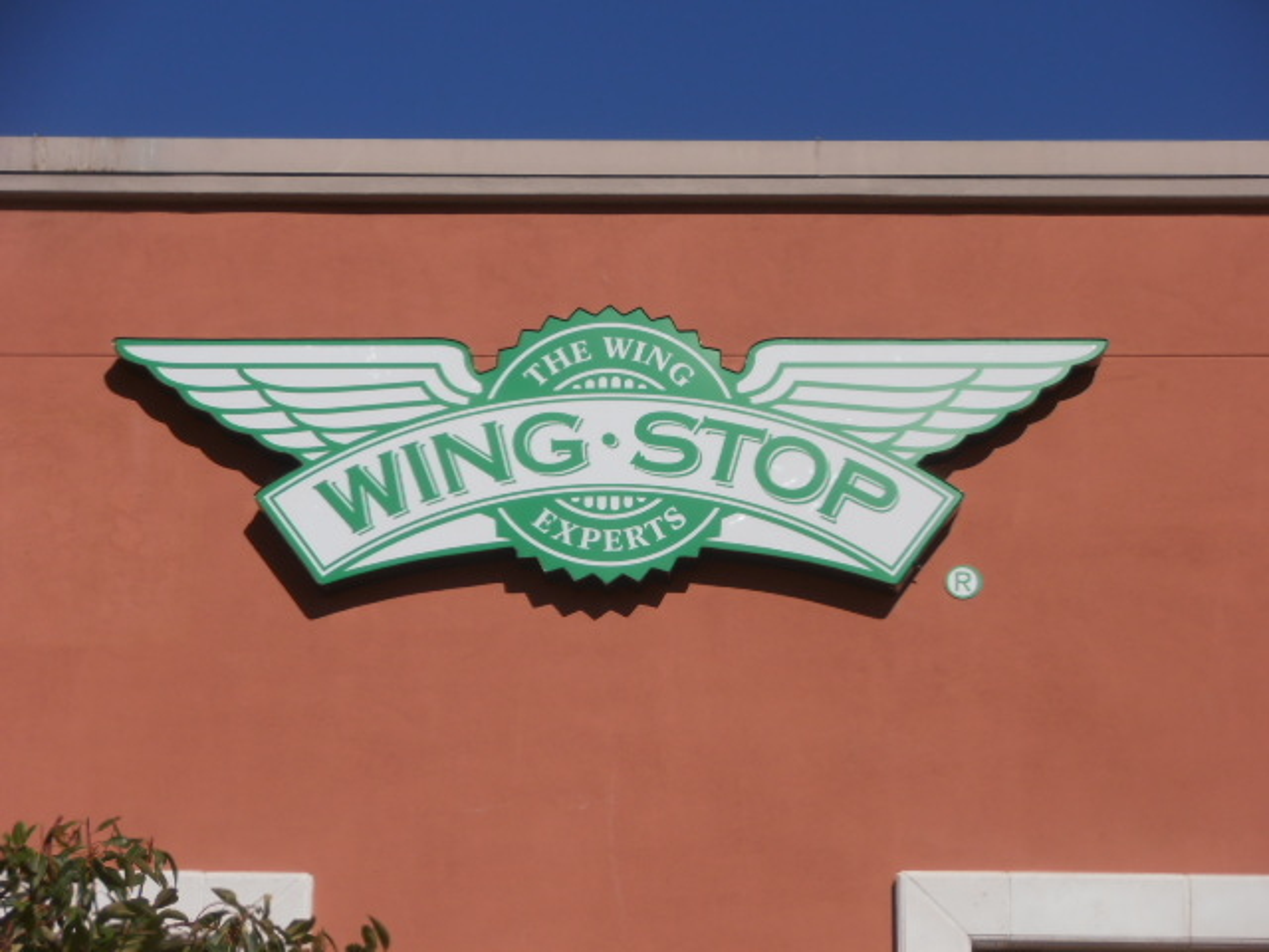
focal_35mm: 138
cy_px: 476
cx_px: 634
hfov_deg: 14.3
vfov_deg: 10.7
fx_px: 5059
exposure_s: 1/1250
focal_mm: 24.39
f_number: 5.8
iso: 80
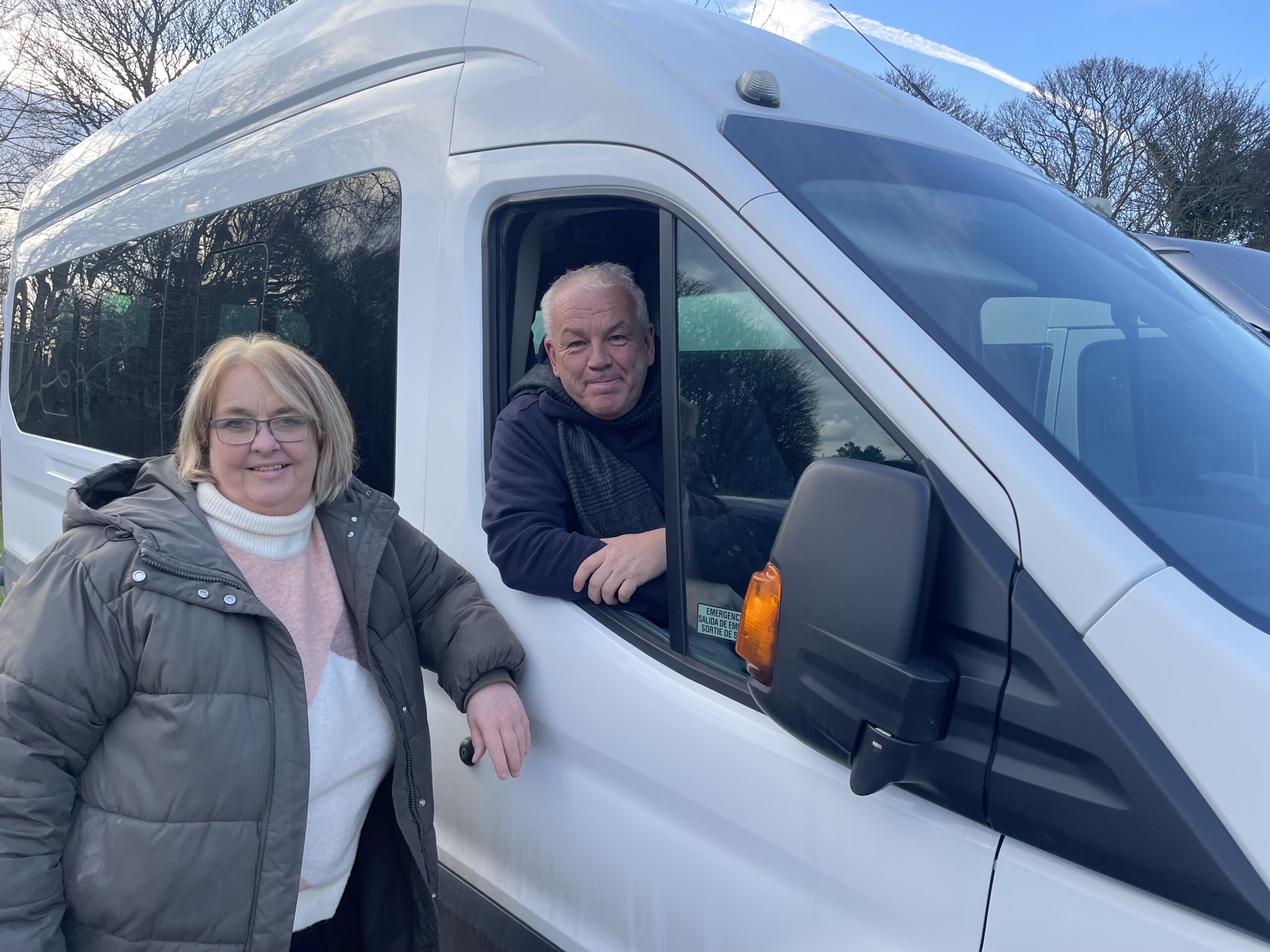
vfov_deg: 53.1
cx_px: 635
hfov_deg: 67.3
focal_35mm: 26
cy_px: 476
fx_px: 954
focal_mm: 4.2
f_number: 1.6
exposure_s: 1/369
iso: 32
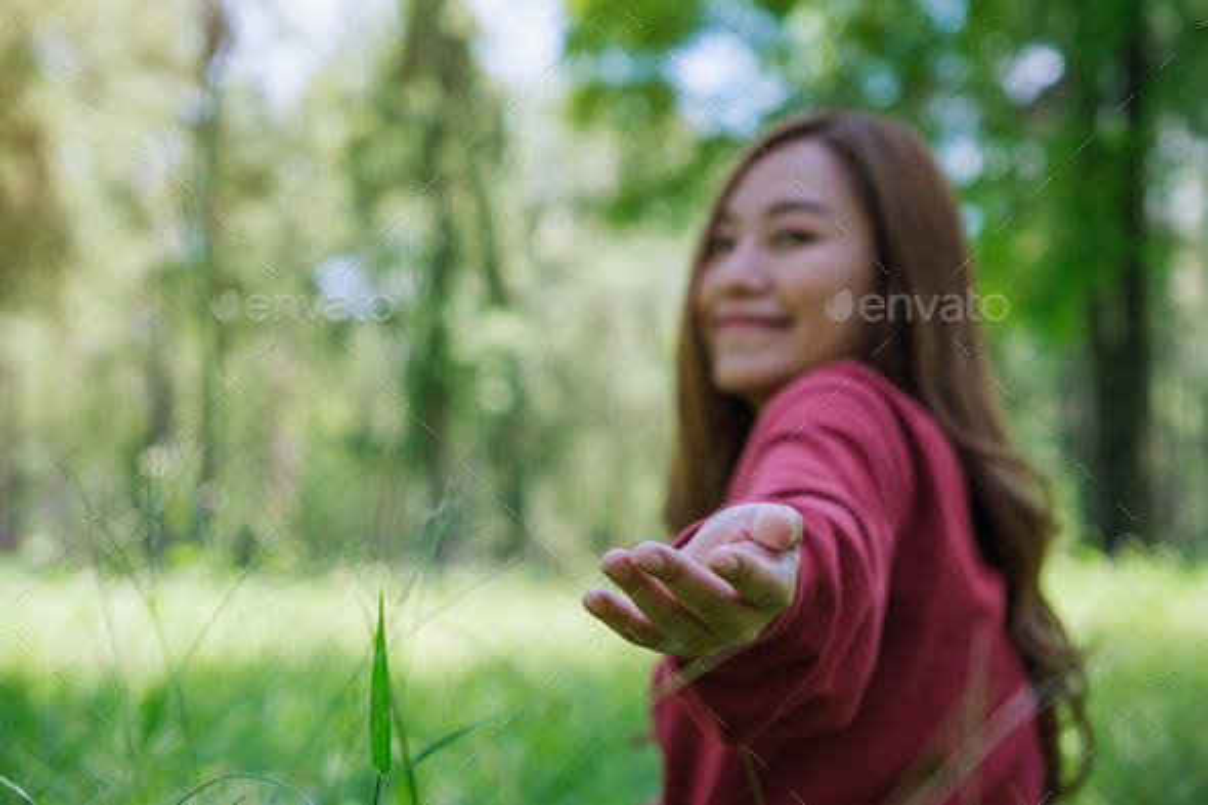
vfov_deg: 21.9
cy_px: 402
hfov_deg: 32.4
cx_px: 604
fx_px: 2080
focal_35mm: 62
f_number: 2.8
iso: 160
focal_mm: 41.4
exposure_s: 1/340
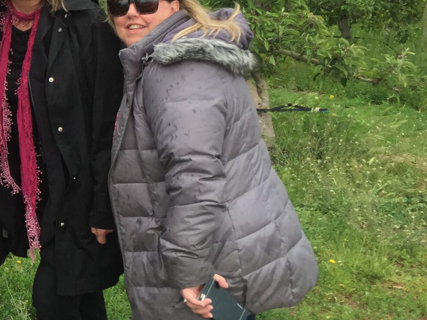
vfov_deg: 19.4
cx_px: -124
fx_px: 938
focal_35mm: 76
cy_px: 119
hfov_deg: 22.9
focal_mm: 4.15
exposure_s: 1/471
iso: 32
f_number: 2.2
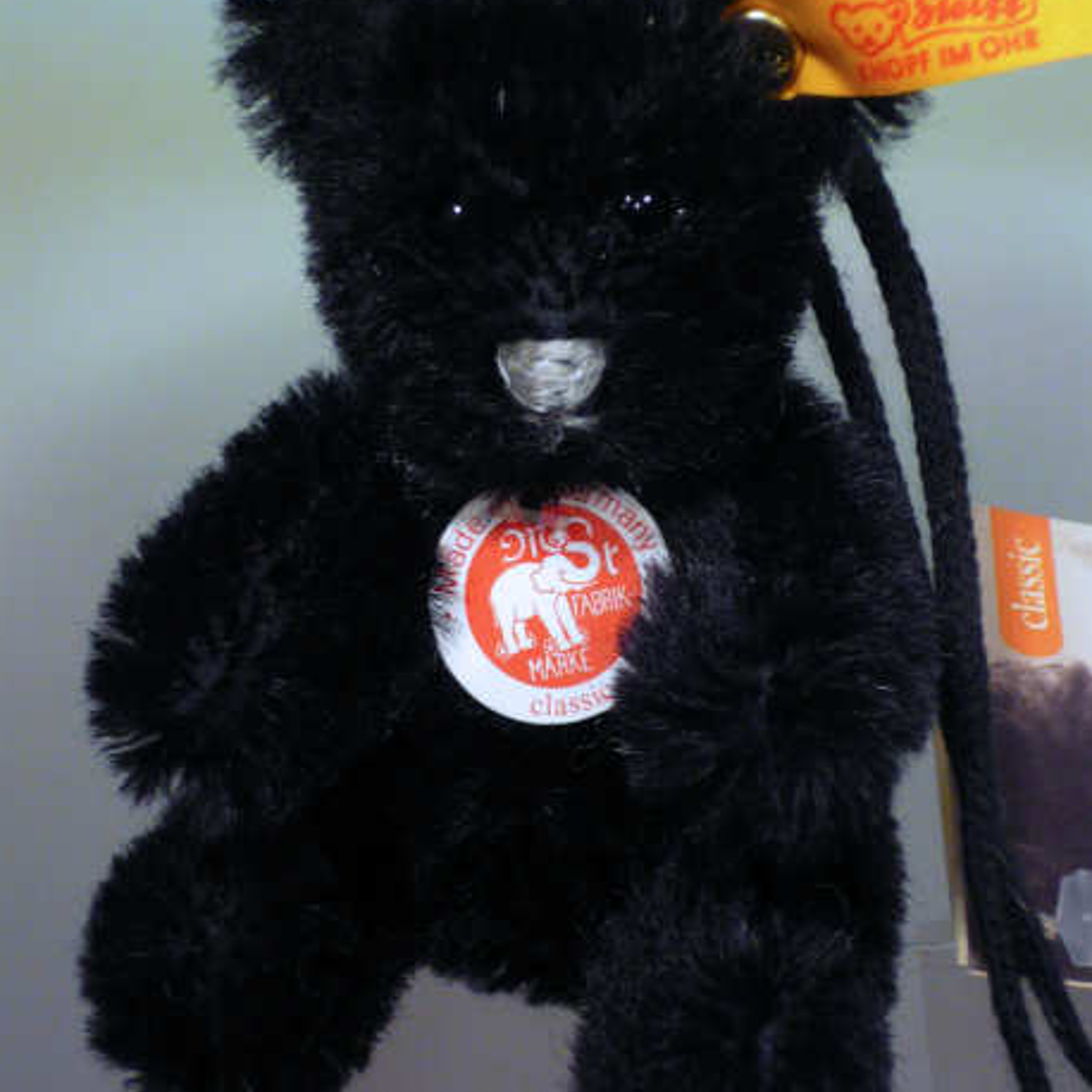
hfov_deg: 14.4
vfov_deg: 14.4
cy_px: 565
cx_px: 545
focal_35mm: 121
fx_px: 4319
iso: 200
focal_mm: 16.8
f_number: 5.6
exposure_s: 1/8
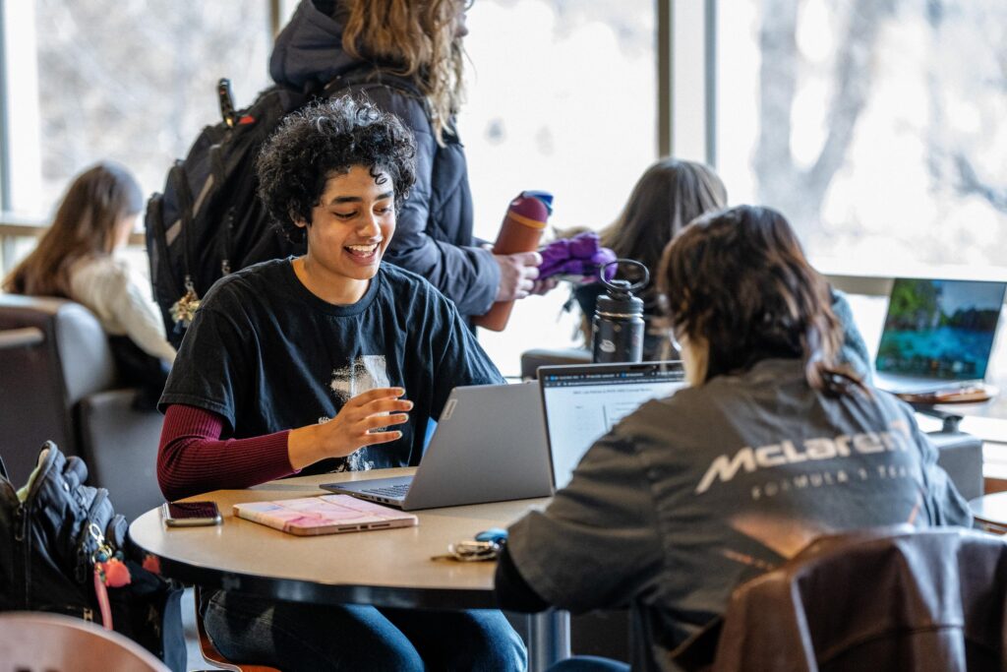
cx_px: 504
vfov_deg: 10.8
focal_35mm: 127
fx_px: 3553
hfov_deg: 16.1
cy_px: 336
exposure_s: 1/125
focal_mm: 127
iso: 2000
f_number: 2.8
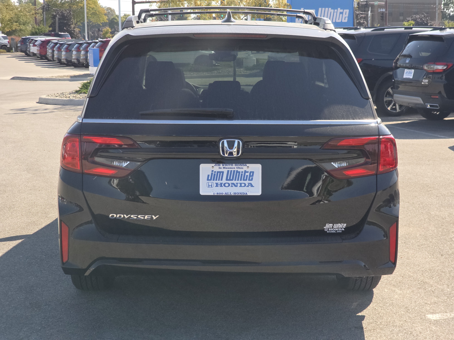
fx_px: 905
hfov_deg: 28.2
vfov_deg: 21.3
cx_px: 227
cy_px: 170
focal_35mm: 69
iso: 50
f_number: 2.4
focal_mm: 7.9
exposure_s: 1/968
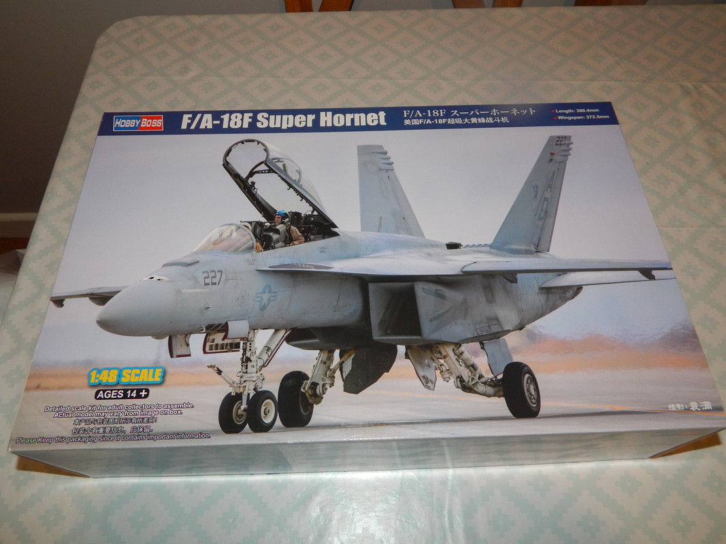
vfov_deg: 54.9
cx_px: 363
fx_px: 524
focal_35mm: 25
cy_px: 272
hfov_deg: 69.4
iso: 200
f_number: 3.1
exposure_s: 1/30
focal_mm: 4.5
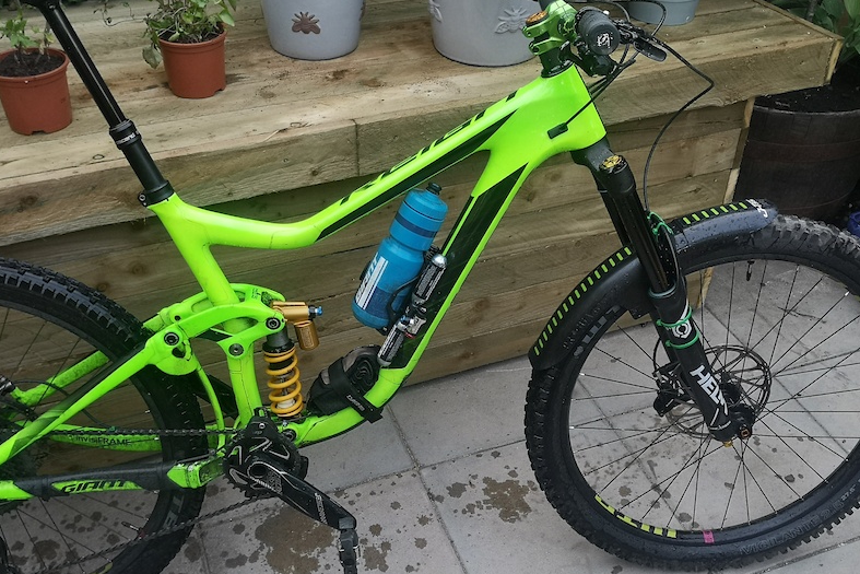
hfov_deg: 51.9
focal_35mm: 37
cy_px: 289
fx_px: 884
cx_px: 428
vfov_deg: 36.0
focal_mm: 5.58
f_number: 1.8
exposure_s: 1/143
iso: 50
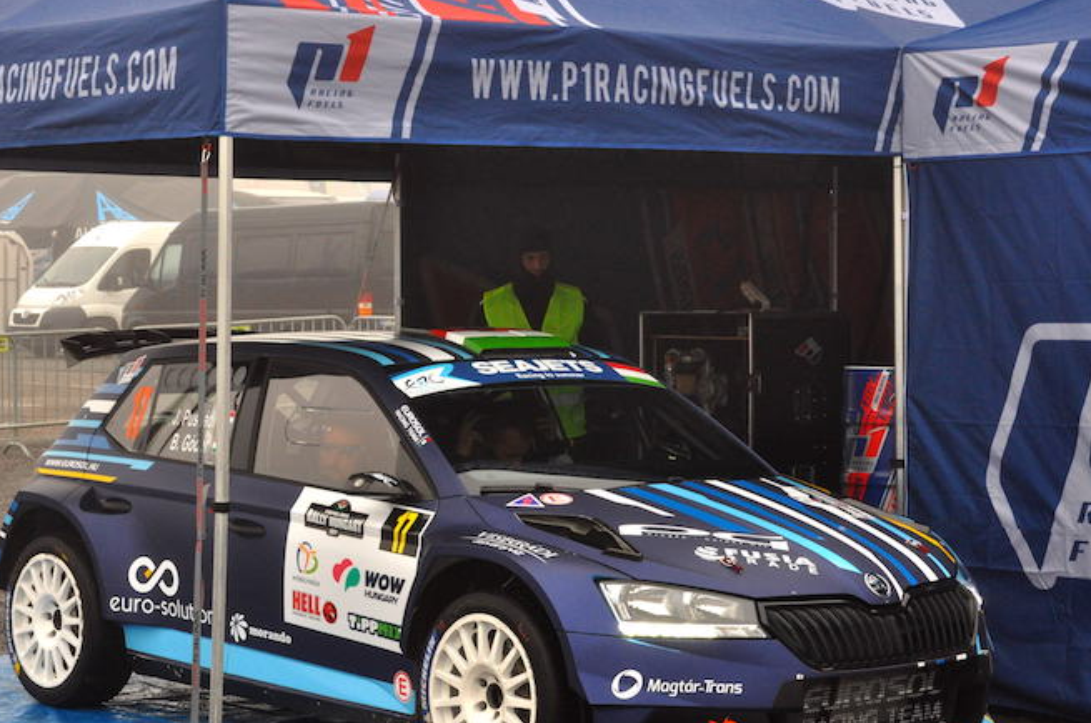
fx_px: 2662
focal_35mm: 88
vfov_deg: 15.5
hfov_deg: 23.1
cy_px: 396
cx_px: 453
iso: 1250
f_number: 11
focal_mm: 48
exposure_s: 1/125
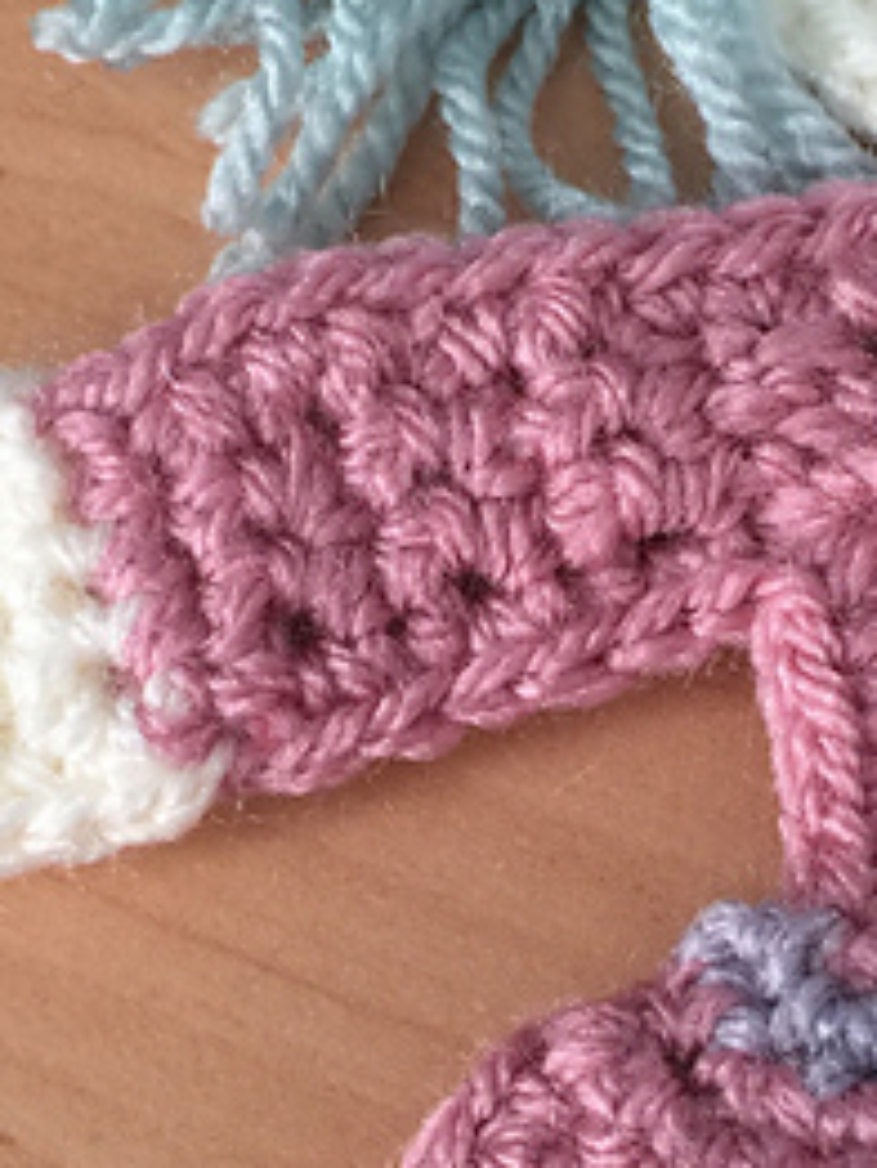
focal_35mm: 71
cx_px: 595
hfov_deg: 20.7
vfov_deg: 27.3
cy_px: 756
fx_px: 2396
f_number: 2.2
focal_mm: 4.15
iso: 32
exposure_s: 1/33
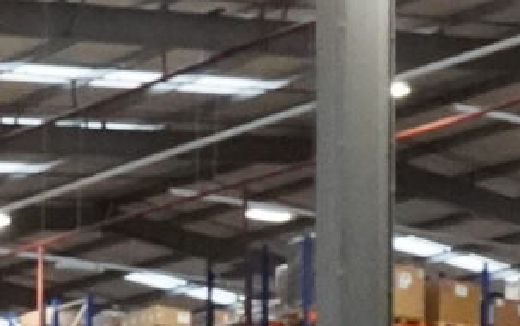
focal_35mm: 172
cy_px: 716
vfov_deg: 7.3
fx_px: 2440
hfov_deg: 12.1
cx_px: 371
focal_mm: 17
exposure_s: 1/125
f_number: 10
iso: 10000
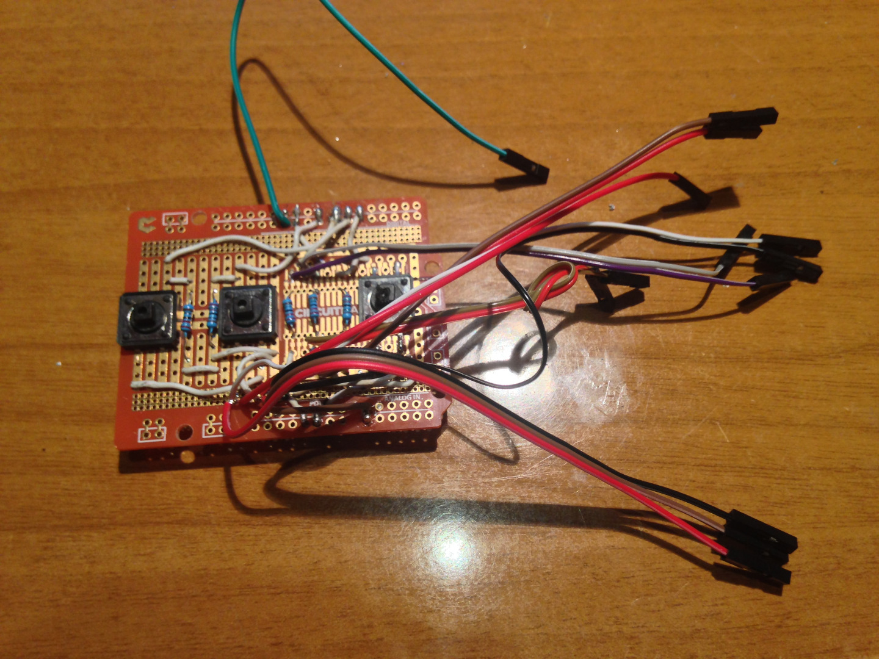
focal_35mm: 33
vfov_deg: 42.9
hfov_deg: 55.4
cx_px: 440
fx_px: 838
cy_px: 330
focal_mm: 4.12
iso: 80
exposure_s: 1/20
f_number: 2.4
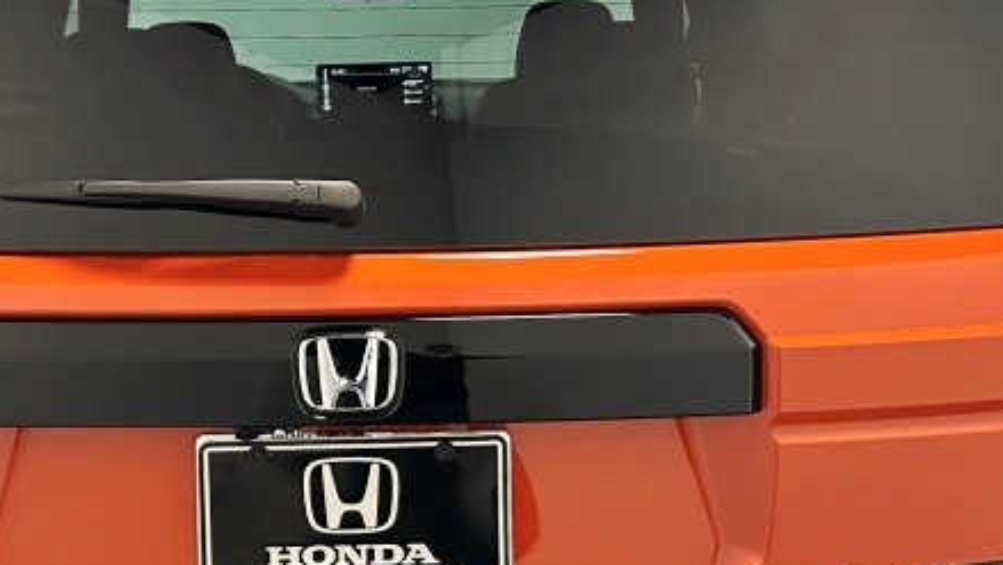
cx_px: 379
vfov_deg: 19.5
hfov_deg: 34.2
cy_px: 471
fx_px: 1622
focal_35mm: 61
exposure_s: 1/60
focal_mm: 6.86
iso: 640
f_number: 1.78
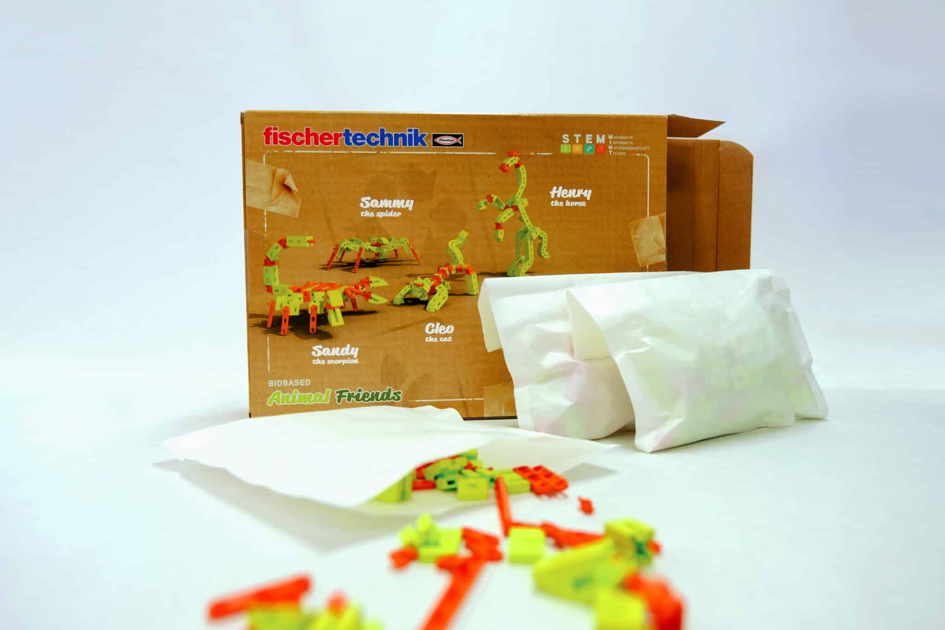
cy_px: 315
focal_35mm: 29
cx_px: 472
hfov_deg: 63.7
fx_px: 761
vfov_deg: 45.0
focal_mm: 19.4
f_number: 2.8
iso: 160
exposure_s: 1/60
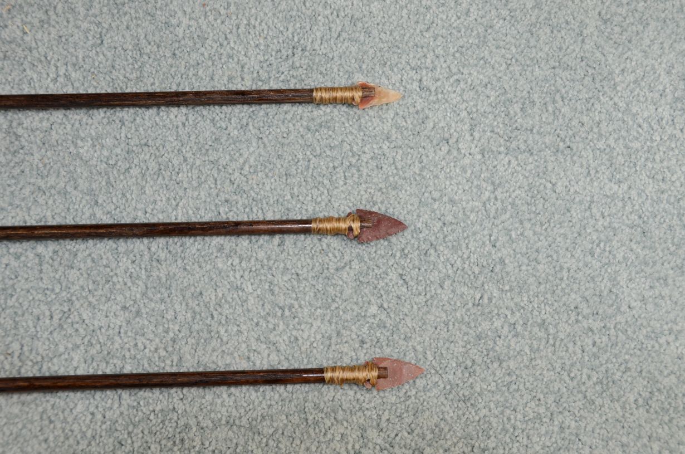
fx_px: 741
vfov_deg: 34.1
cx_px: 342
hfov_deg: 49.6
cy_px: 227
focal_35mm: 39
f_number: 7.1
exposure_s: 1/80
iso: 800
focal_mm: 26
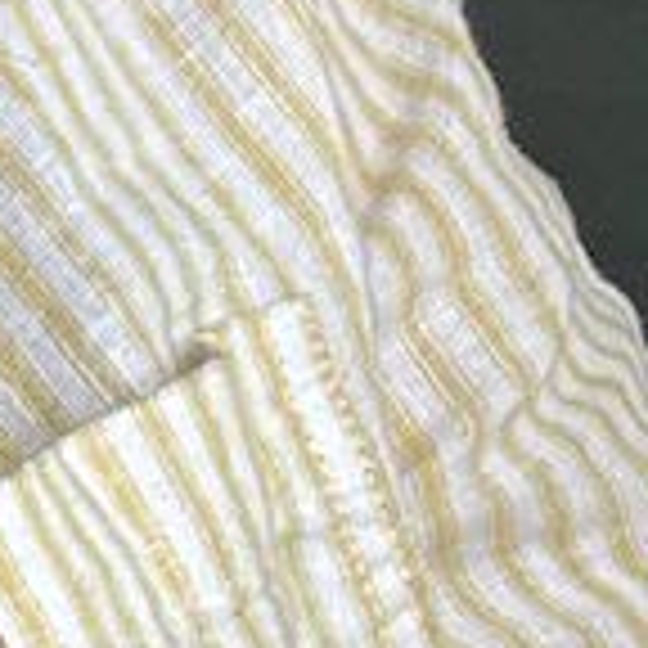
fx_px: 4681
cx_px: -1359
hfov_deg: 7.0
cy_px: -428
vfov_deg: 7.7
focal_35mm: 221
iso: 40
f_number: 1.9
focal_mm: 2.69
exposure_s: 1/121
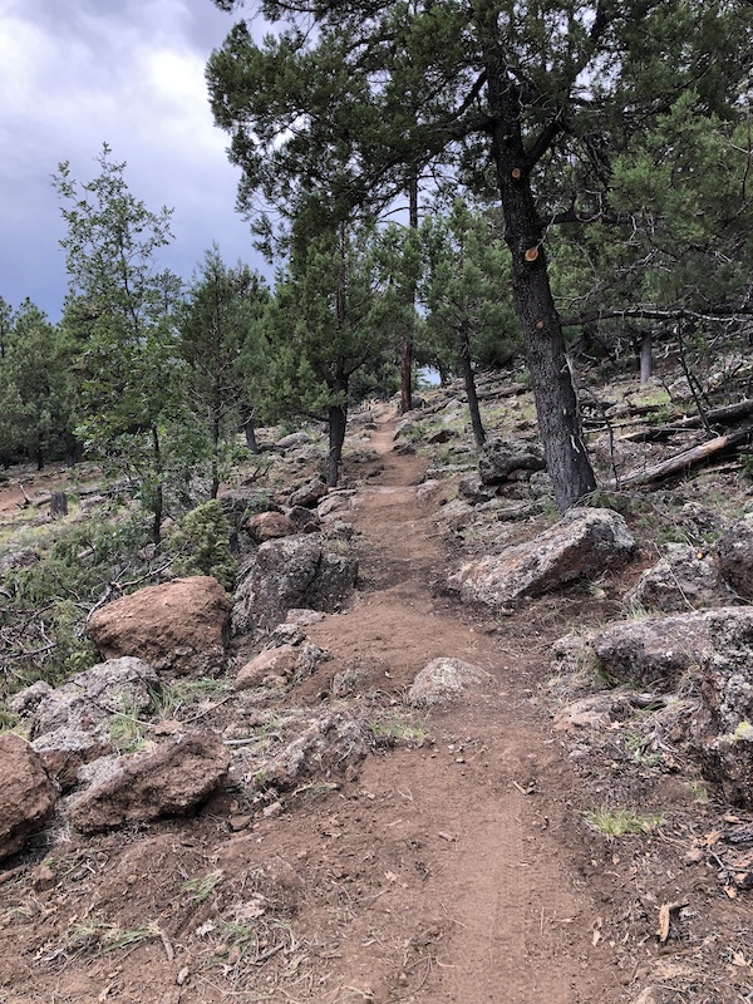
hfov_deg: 49.7
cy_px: 502
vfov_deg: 63.4
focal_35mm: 28
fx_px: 812
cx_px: 376
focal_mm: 3.99
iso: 20
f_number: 1.8
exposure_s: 1/180
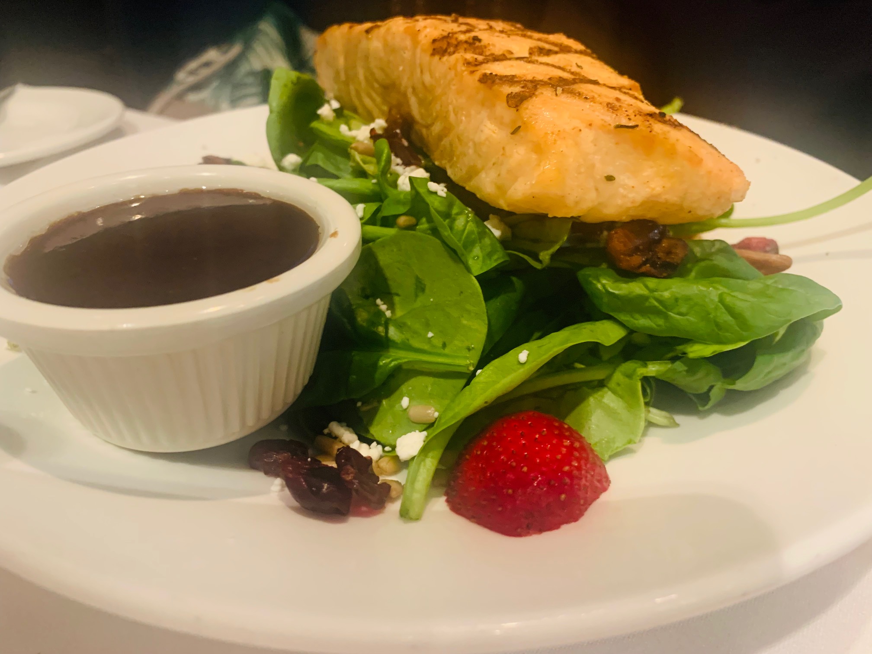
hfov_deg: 67.3
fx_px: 655
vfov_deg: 53.1
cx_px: 436
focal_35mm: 26
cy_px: 327
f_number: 1.8
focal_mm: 4.25
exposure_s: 1/30
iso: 320
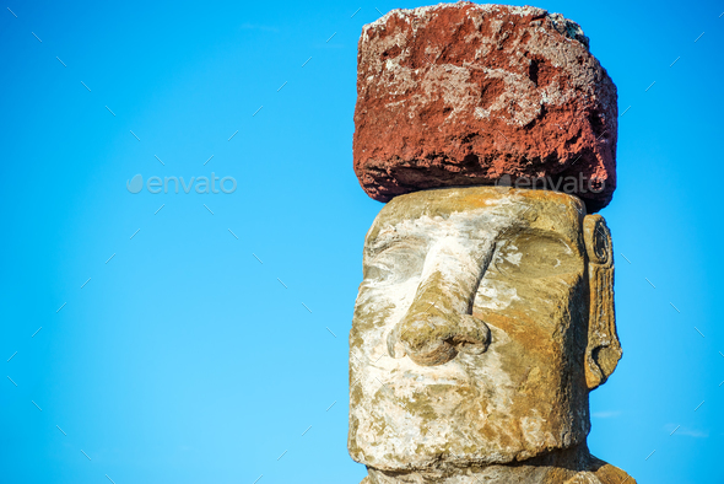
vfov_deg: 5.5
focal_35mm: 250
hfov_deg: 8.2
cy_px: 242
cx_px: 362
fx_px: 5030
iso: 220
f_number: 8
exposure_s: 1/200
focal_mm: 250
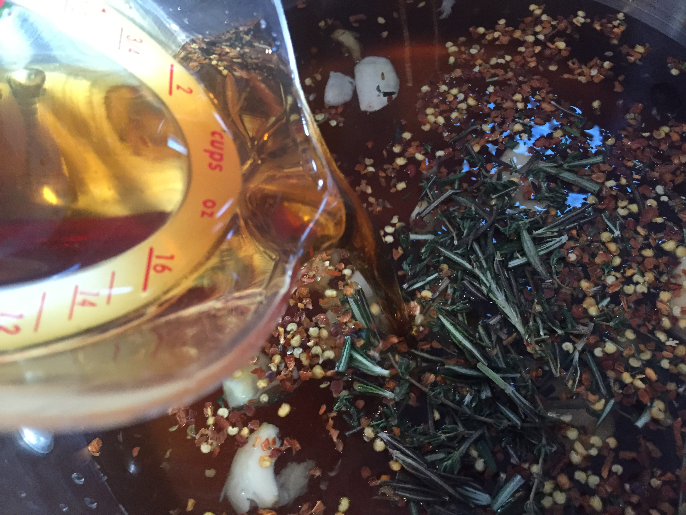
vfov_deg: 48.2
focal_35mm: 29
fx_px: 575
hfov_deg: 61.7
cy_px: 258
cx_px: 343
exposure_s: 1/30
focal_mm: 4.15
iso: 250
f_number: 2.2
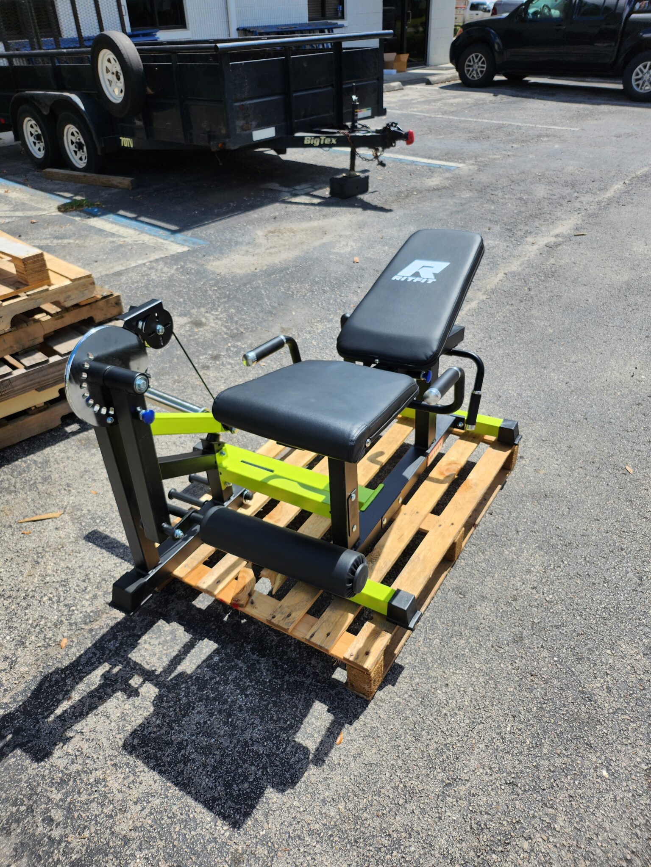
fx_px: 602
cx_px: 326
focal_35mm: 24
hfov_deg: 56.8
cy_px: 434
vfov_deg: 71.6
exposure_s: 1/2737
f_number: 1.8
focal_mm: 5
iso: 50
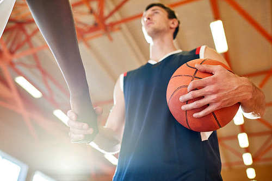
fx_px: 265
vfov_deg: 37.9
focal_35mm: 35
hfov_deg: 54.4
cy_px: 90
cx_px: 136
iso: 500
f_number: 2.5
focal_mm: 35
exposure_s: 1/400
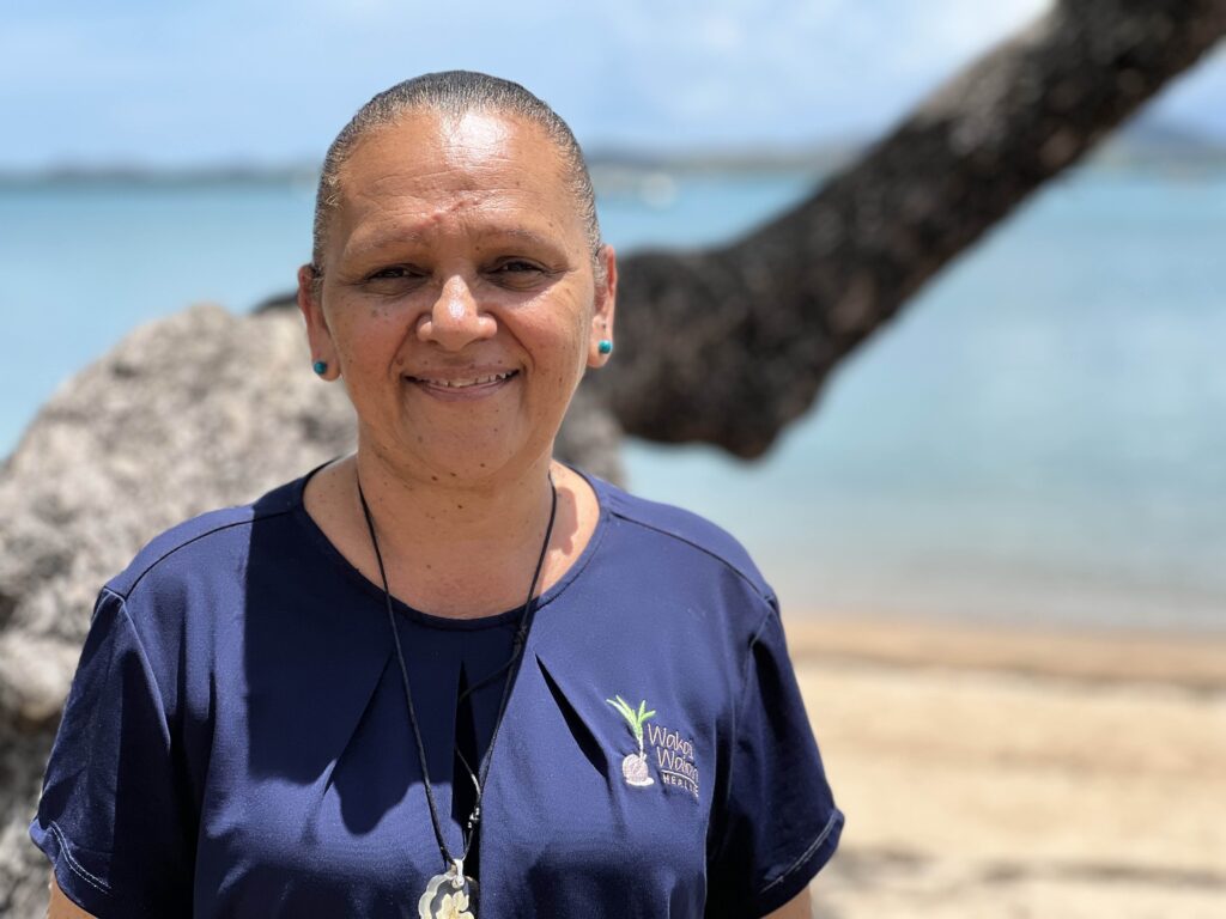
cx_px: 613
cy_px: 460
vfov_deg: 19.1
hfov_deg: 25.3
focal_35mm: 77
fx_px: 2727
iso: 32
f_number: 2.8
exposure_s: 1/585
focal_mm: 9
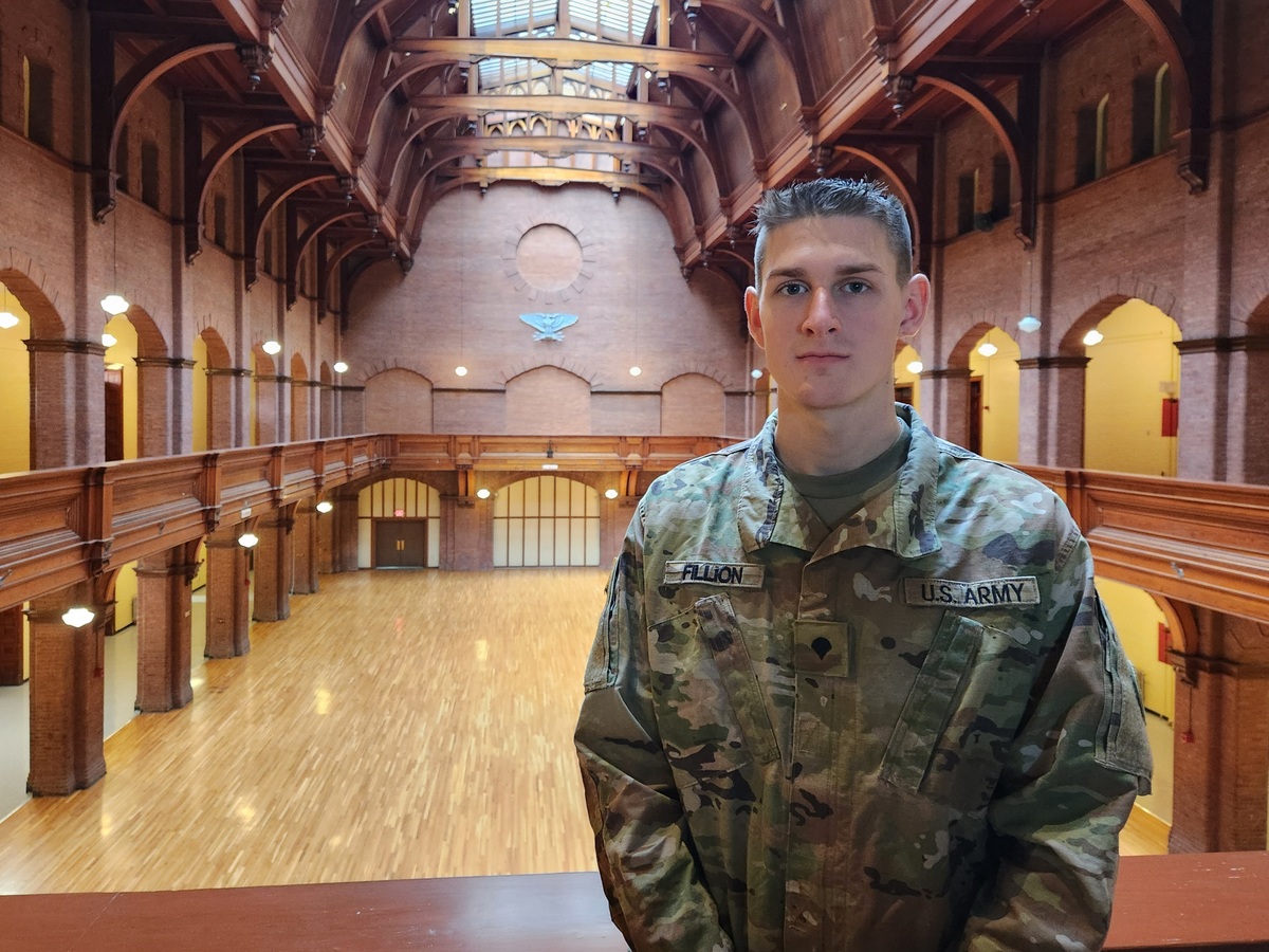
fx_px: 843
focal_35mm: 23
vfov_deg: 58.9
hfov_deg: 73.9
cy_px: 476
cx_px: 634
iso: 800
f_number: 1.8
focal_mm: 5.4
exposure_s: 1/24
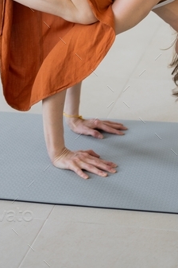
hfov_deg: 14.8
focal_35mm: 92
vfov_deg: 21.0
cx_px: 114
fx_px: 684
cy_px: -29
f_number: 2.2
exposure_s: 1/200
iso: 100
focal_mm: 35
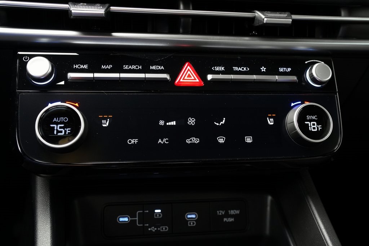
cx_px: 184
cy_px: 123
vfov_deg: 37.8
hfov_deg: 54.5
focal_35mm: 35
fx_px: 358
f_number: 6.3
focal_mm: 35
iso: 3200
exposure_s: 1/40
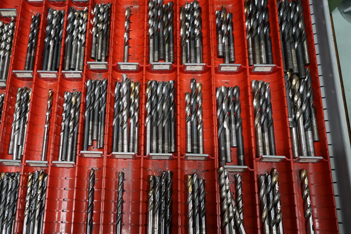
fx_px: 292
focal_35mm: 30
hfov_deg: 61.4
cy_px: 135
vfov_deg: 43.5
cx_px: 140
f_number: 4
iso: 1600
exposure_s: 1/160
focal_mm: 24
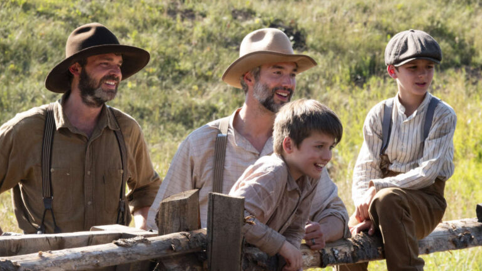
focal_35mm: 186
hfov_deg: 11.6
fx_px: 2377
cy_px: 152
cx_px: 241
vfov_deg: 6.5
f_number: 6.3
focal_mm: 64.8
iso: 400
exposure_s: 1/400
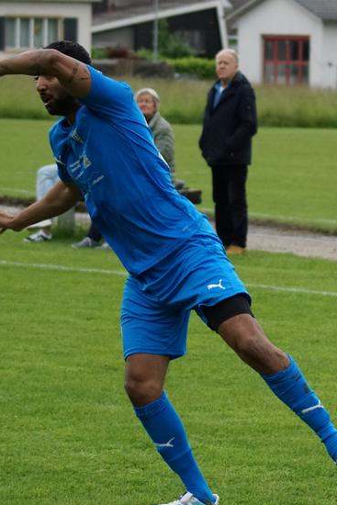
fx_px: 3270
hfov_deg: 5.9
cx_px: 331
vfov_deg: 8.8
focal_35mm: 233
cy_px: 290
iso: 1250
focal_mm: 75
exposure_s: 1/2000
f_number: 4.5
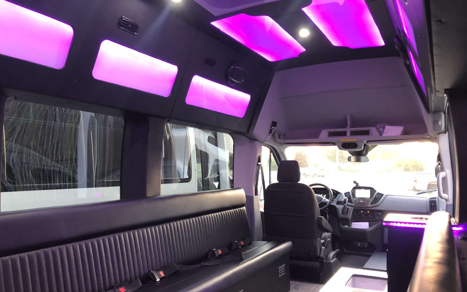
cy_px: 173
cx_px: 232
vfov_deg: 41.7
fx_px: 382
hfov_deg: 62.9
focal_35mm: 30
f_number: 1.8
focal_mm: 3.99
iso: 100
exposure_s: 1/15
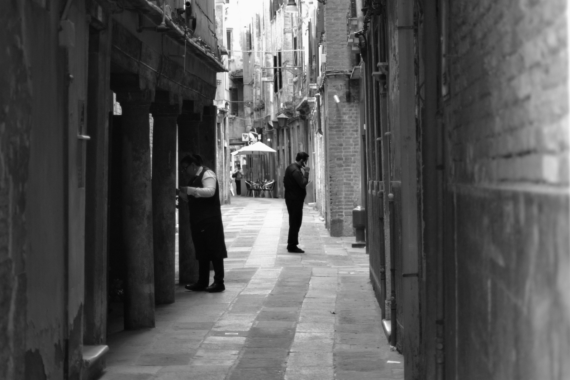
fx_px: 1694
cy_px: 189
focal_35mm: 107
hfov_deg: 19.1
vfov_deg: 12.8
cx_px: 288
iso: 560
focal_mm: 70
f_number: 4
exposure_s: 1/125
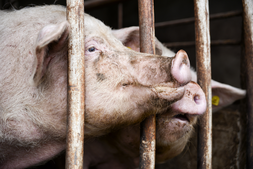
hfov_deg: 28.8
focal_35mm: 70
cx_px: 126
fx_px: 492
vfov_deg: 19.5
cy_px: 84
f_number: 3.2
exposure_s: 1/250
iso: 160
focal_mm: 70
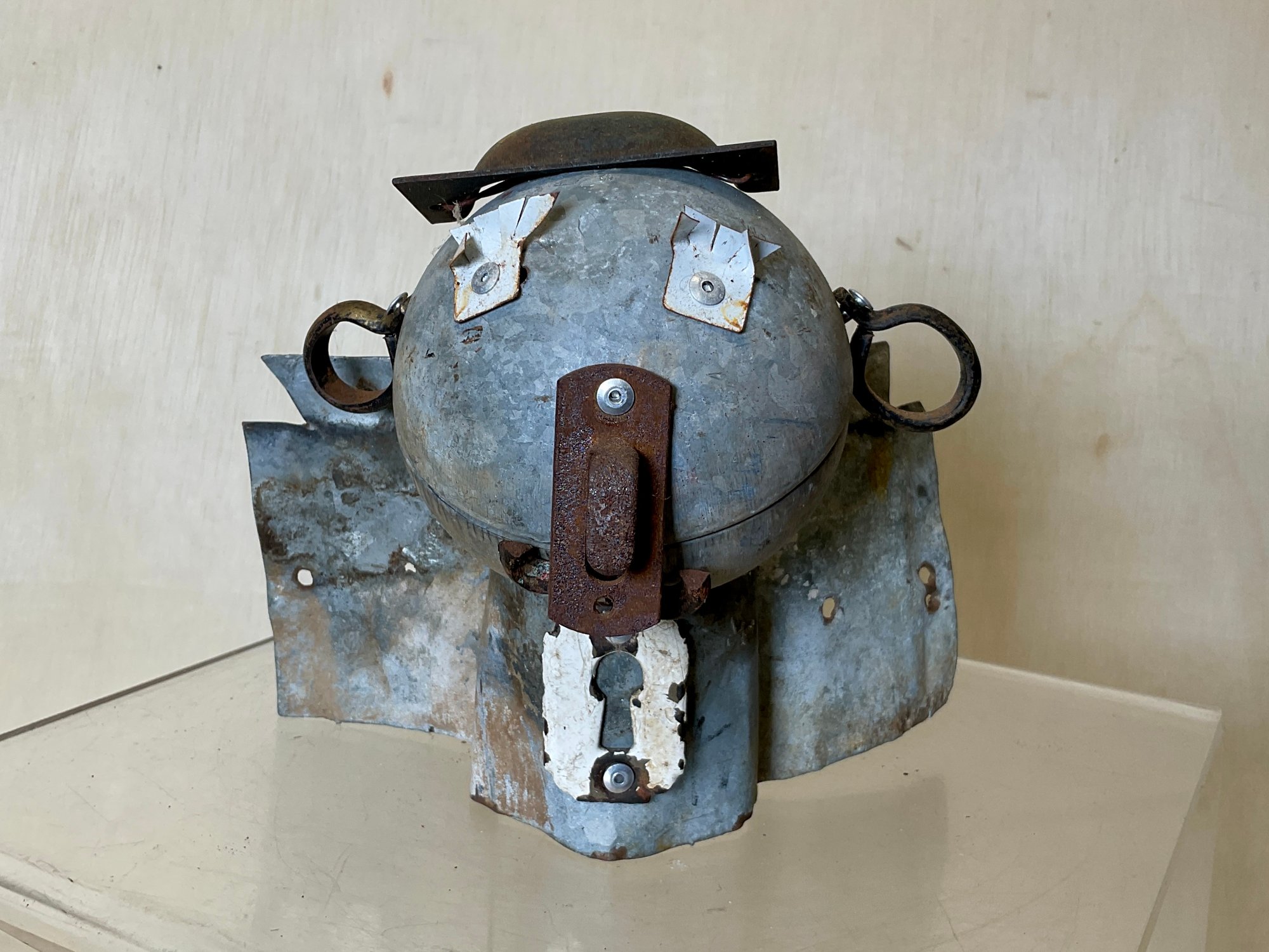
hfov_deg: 61.7
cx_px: 634
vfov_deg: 48.2
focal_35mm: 29
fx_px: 1063
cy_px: 476
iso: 20
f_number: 1.8
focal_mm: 3
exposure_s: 1/120
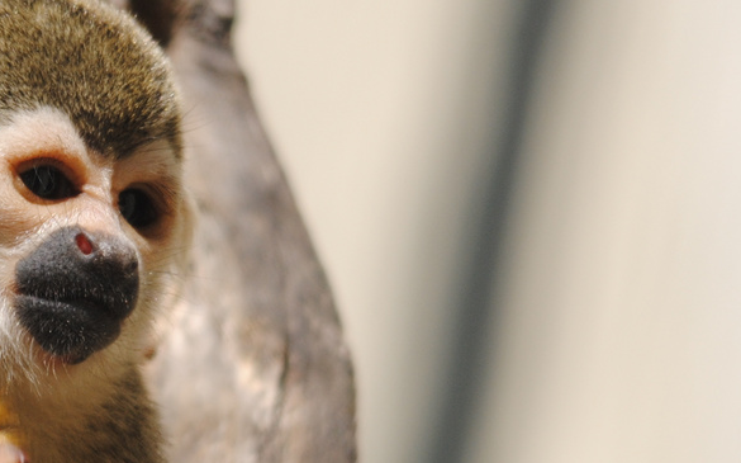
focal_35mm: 1225
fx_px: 24727
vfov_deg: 1.1
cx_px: -40
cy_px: 370
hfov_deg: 1.7
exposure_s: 1/800
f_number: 6
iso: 200
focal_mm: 290
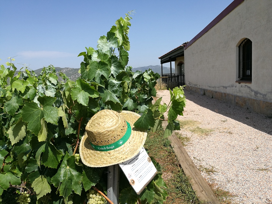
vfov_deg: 51.4
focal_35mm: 27
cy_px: 102
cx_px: 136
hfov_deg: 65.3
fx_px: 212
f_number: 2.2
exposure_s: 1/955
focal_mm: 4.5
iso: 50
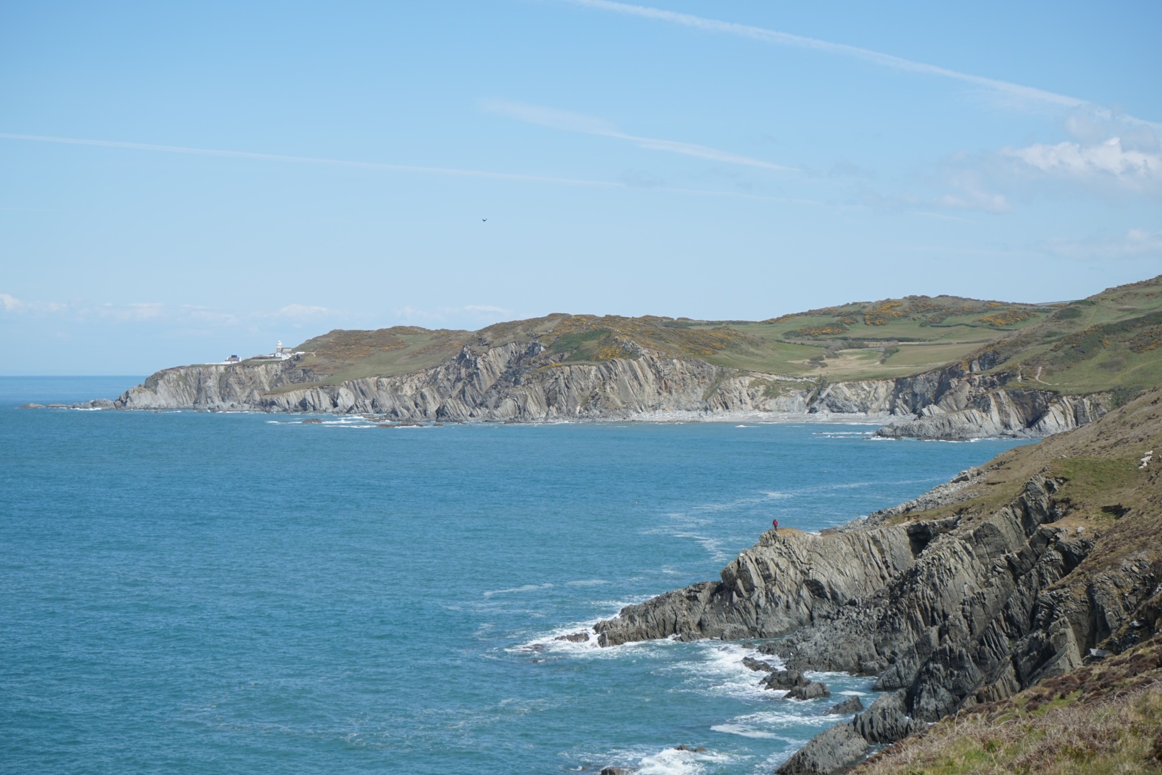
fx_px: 2259
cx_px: 581
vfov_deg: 19.5
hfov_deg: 28.8
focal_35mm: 70
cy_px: 388
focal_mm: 70
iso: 100
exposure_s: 1/160
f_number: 11
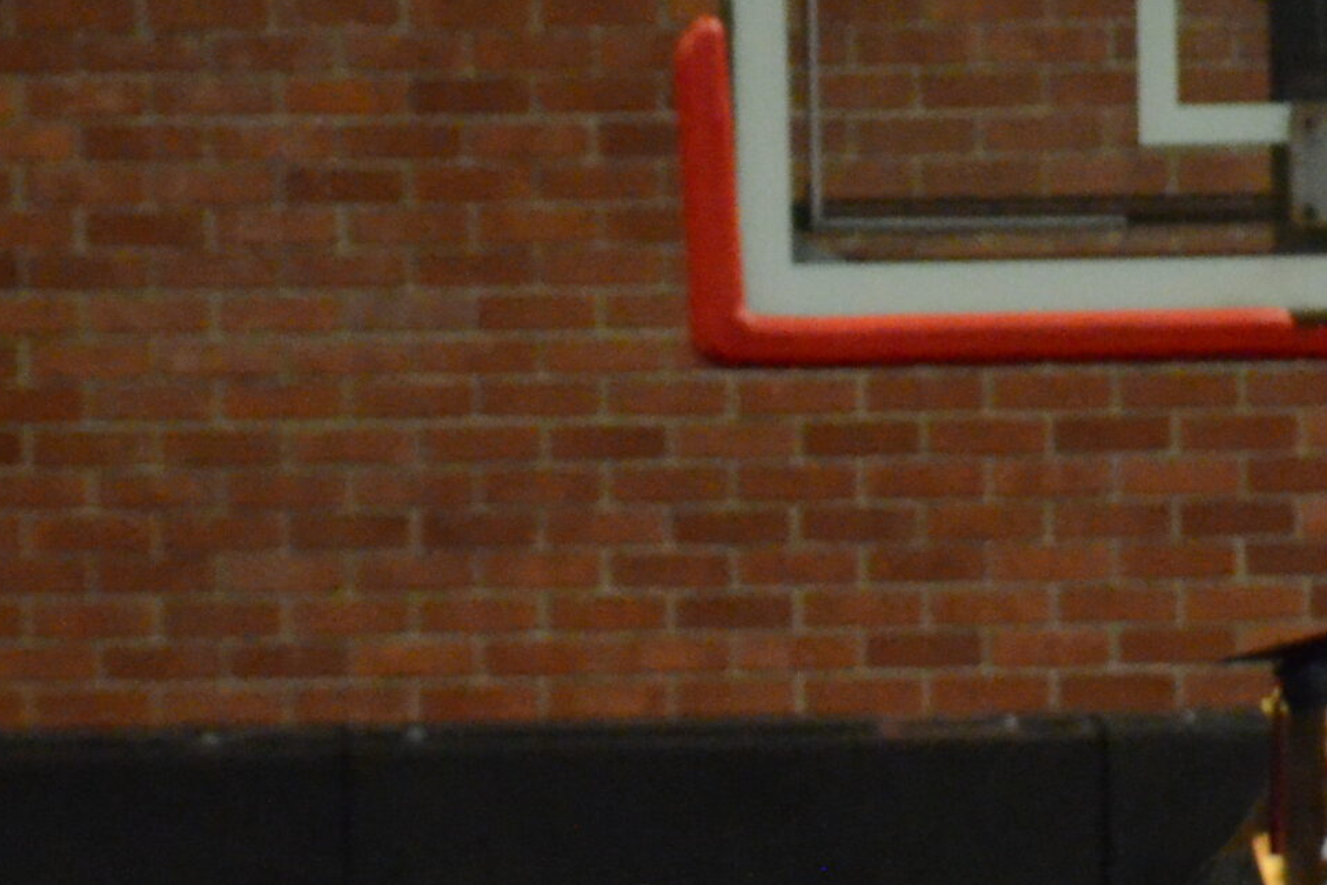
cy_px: 1111
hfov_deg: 3.7
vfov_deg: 2.5
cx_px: 861
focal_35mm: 557
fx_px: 20530
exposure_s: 1/200
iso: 6400
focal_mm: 140
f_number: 5.6
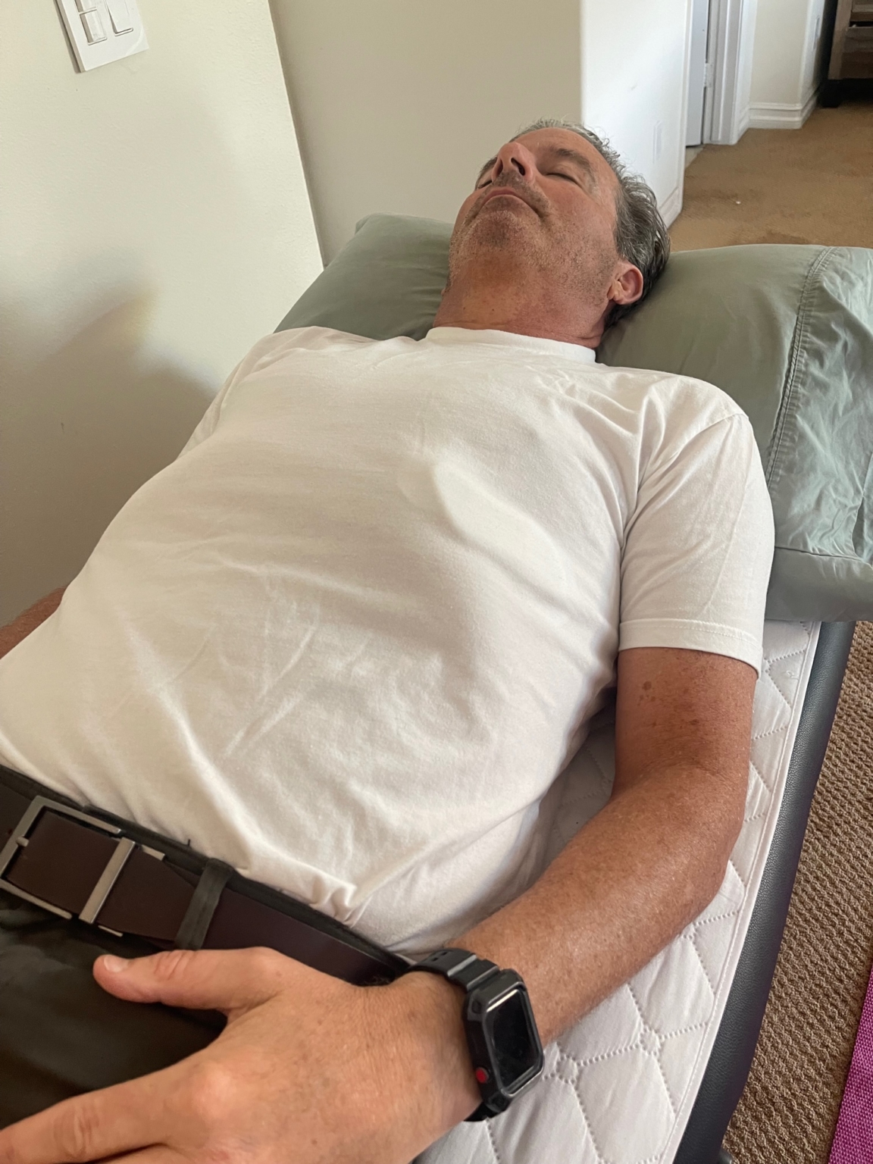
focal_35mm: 26
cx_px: 436
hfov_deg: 53.1
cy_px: 582
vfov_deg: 67.3
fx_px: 874
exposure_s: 1/60
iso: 250
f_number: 1.6
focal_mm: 5.1
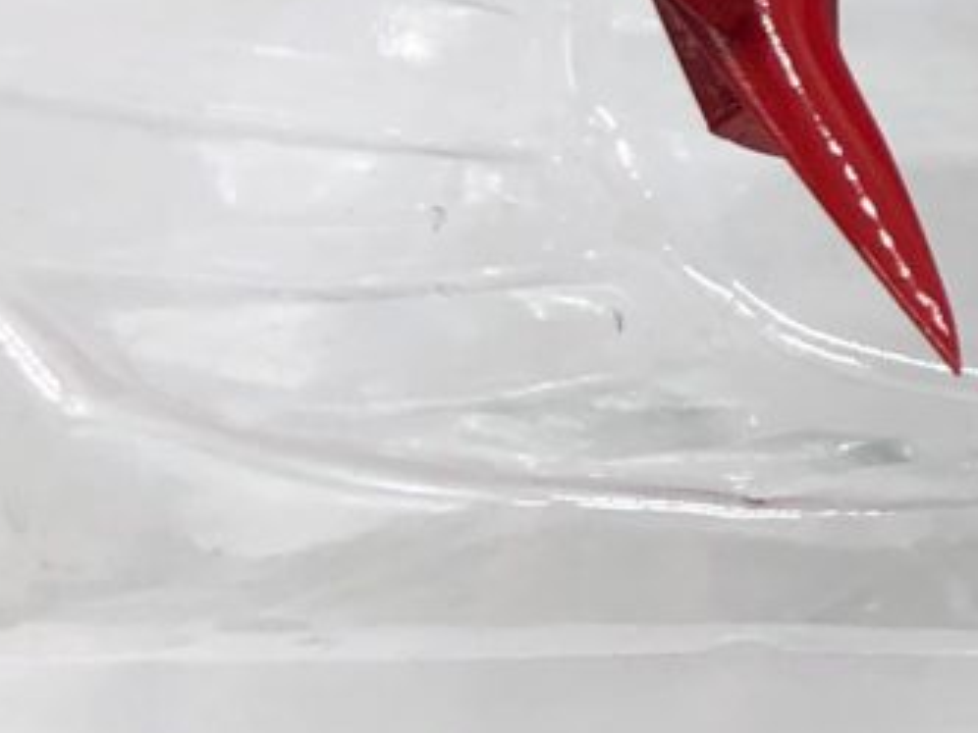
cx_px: 2545
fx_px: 4577
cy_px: -833
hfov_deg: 10.2
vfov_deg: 8.6
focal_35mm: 162
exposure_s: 1/262
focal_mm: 4
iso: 20
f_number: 1.8
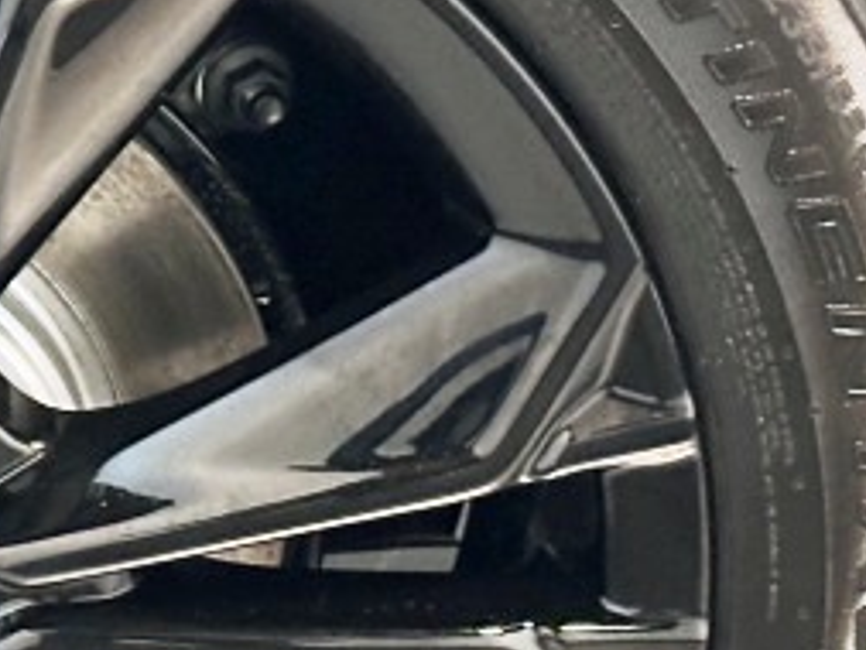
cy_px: 527
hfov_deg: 10.0
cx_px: -216
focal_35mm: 194
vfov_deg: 7.6
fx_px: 4856
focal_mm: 6.86
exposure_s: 1/24
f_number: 1.78
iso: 640
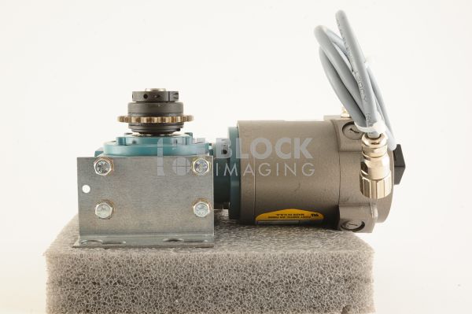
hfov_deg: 39.6
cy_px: 157
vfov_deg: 26.9
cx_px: 236
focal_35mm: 50
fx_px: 655
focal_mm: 50
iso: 1600
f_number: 13
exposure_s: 1/160
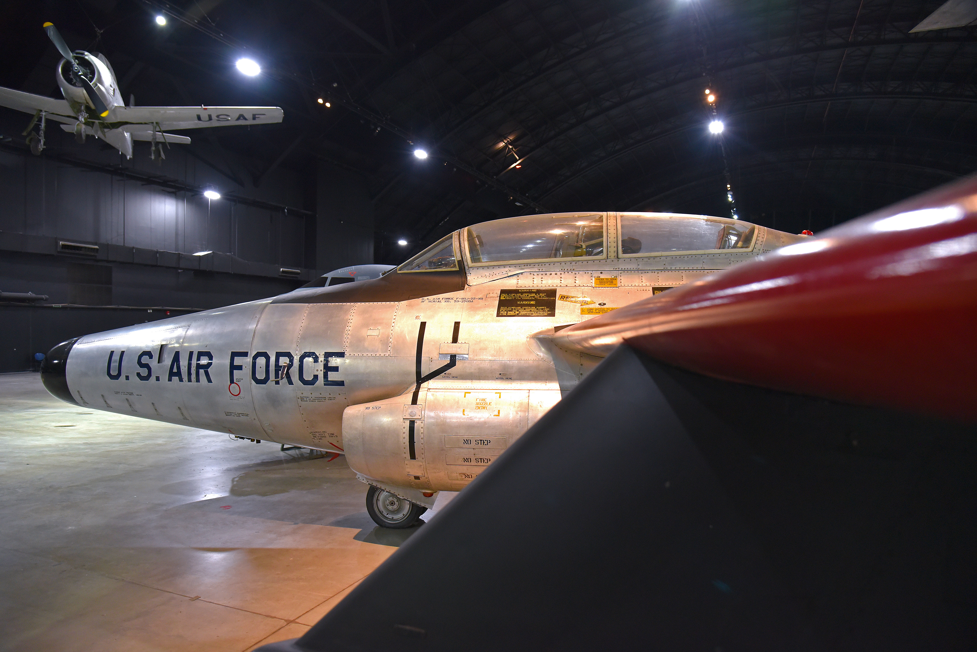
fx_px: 652
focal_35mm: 24
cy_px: 326
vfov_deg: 53.2
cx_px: 488
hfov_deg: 73.7
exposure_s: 1/80
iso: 2000
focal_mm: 24
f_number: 4.5
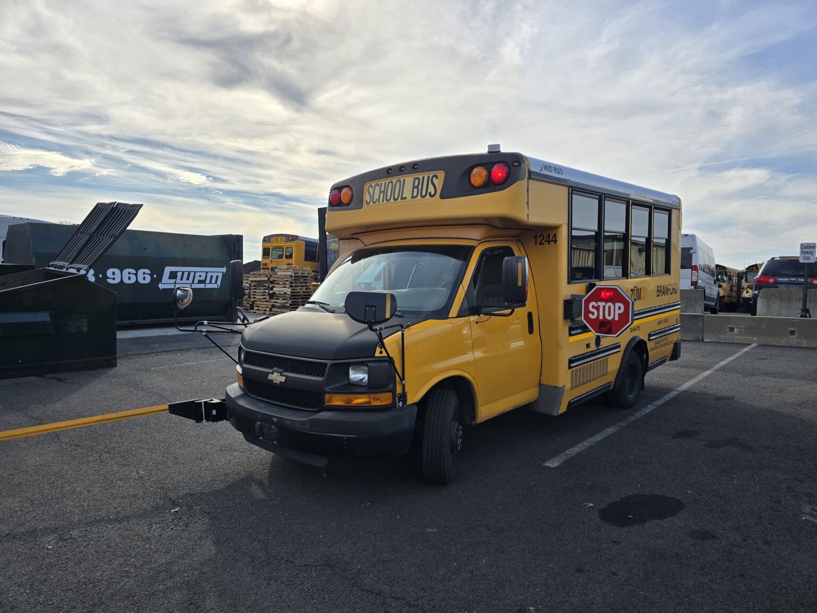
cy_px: 306
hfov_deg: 73.9
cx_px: 408
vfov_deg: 58.9
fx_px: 543
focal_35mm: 23
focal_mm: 6.3
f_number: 1.7
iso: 12
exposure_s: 1/1314
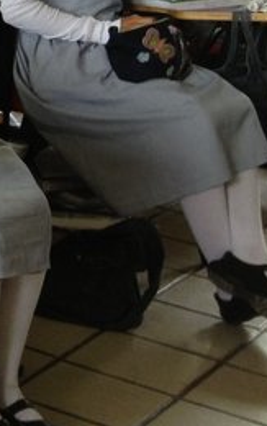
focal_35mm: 146
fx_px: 1696
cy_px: -111
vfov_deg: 13.8
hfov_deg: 7.9
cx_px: -498
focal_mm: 4.28
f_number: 2.4
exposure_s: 1/24
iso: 50
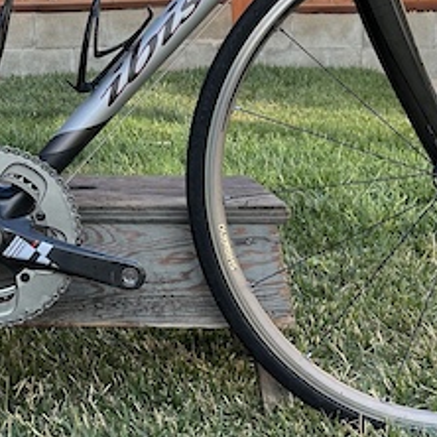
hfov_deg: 20.6
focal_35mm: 83
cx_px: 75
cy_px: 91
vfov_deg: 20.7
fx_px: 1185
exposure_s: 1/274
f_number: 1.6
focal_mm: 5.1
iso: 40
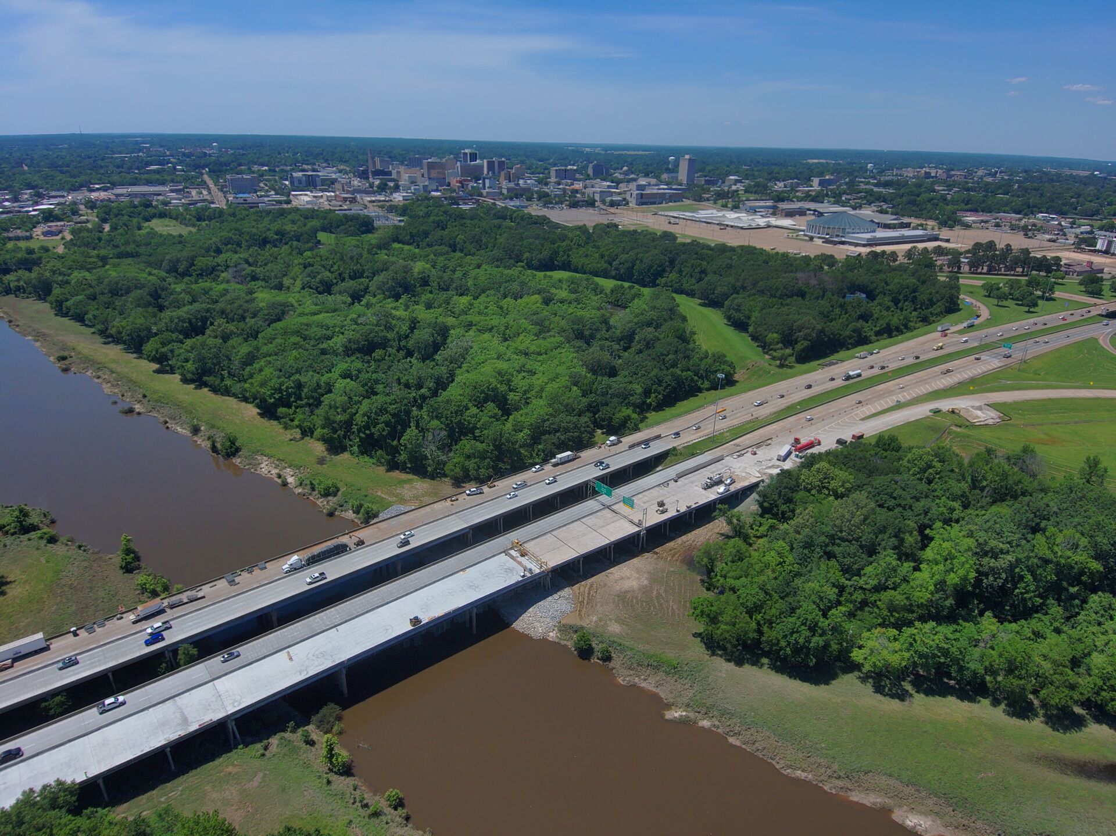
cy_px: 418
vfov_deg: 63.4
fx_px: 677
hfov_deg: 79.0
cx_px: 558
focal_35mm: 21
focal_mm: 3.7
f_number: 2.8
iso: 100
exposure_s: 1/1331
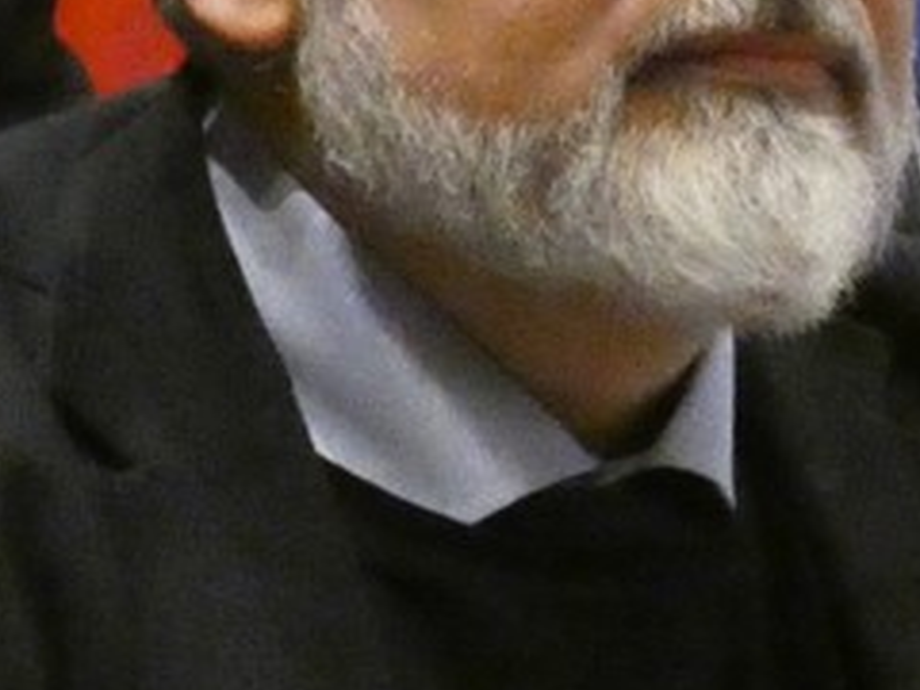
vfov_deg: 1.8
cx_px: 431
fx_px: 22192
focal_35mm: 835
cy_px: -180
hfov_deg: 2.4
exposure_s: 1/80
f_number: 5.5
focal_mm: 31.7
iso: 3200
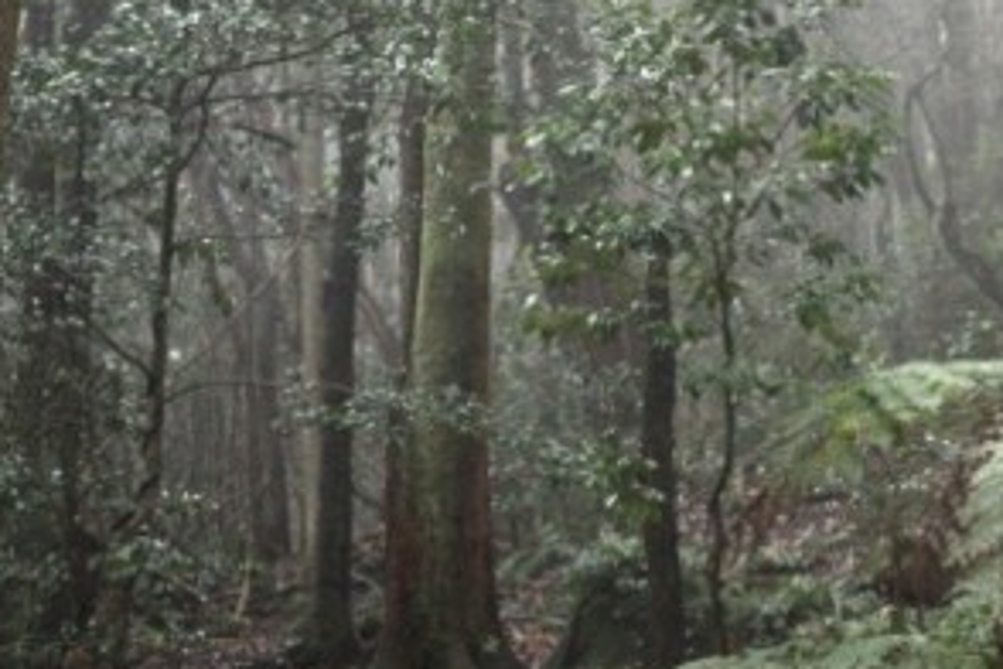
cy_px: 357
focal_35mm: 122
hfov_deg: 16.3
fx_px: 3399
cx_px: 1071
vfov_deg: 11.2
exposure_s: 1/40
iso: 1600
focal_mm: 38
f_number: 4.2
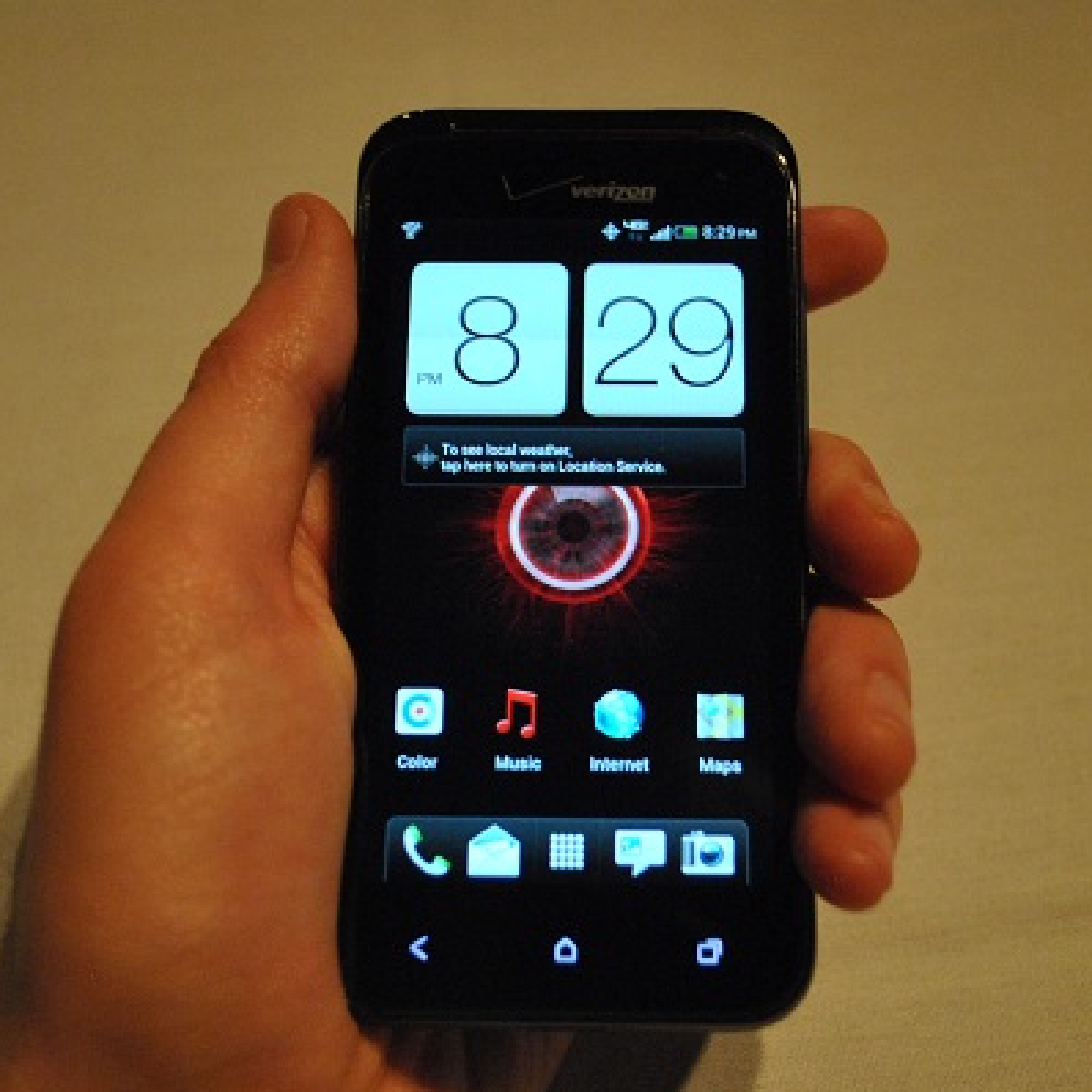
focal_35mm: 50
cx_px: 601
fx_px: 1785
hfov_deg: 34.0
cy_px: 546
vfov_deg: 34.0
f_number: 4.2
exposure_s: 1/30
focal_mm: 26
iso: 1100
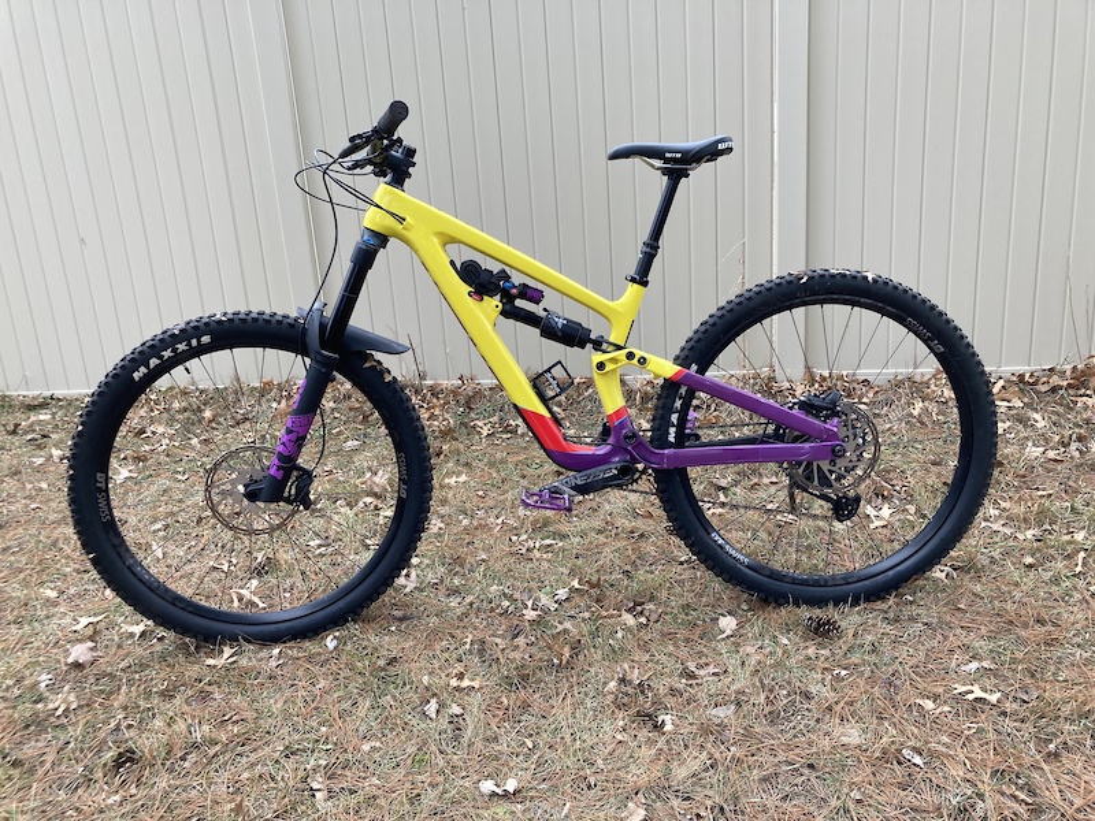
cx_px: 548
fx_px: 886
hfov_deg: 63.4
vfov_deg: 49.7
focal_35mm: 28
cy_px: 410
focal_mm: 3.99
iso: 20
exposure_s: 1/274
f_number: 1.8
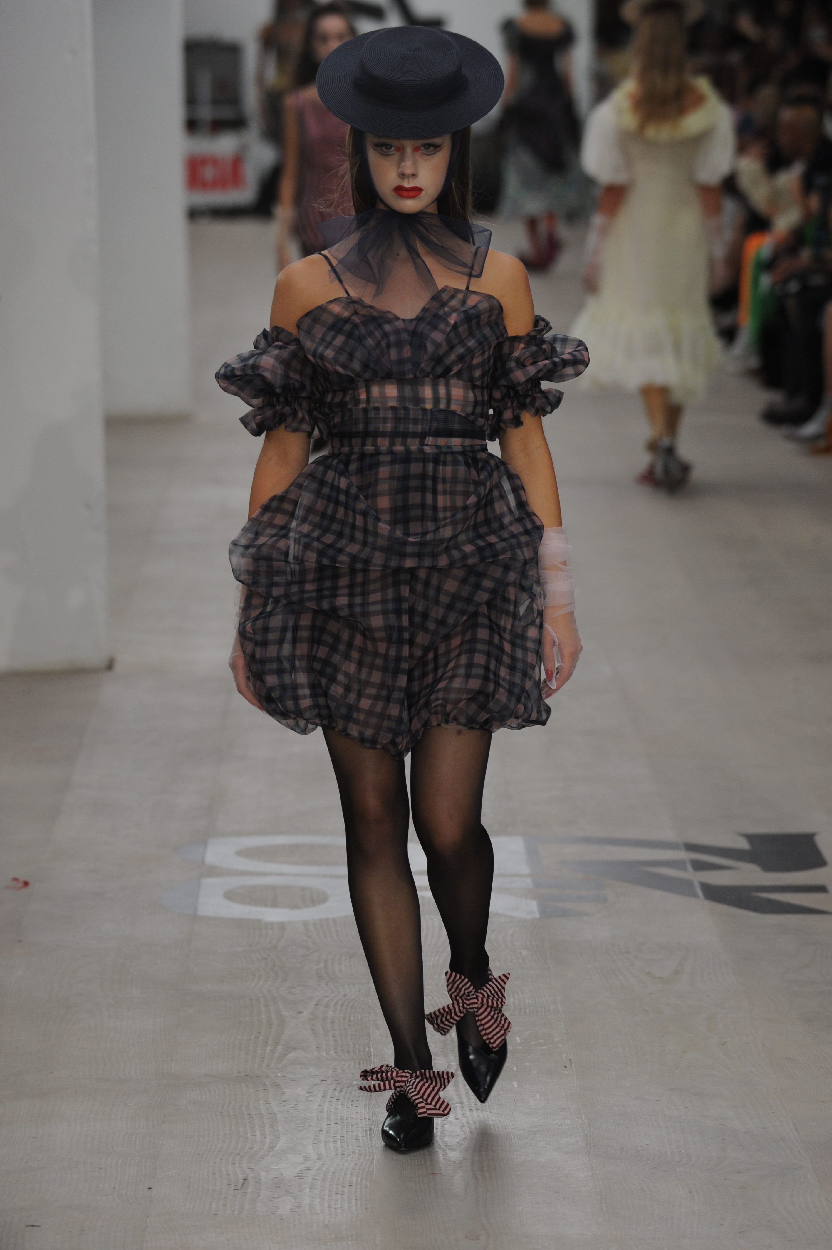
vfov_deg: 10.3
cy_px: 625
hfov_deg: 6.9
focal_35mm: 200
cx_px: 416
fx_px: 6942
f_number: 5
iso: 1250
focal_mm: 200
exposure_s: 1/400
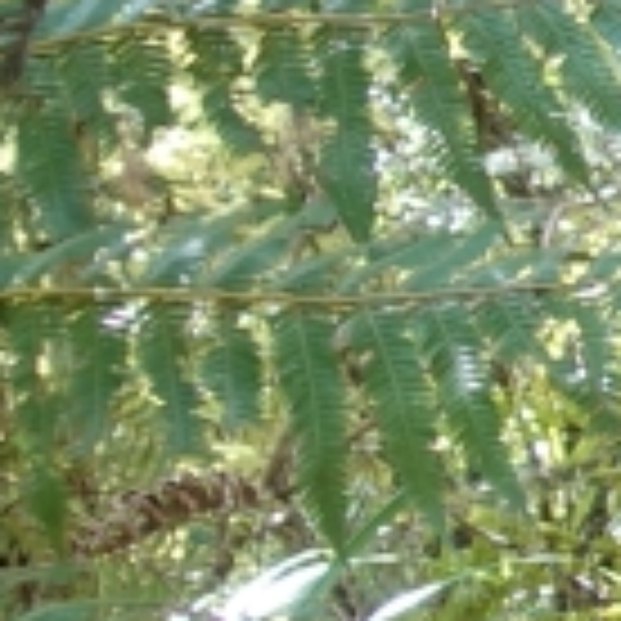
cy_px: 464
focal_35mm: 202
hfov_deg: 6.7
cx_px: 2547
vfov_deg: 8.7
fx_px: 4100
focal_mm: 8.8
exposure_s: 1/30
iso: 125
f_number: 2.2
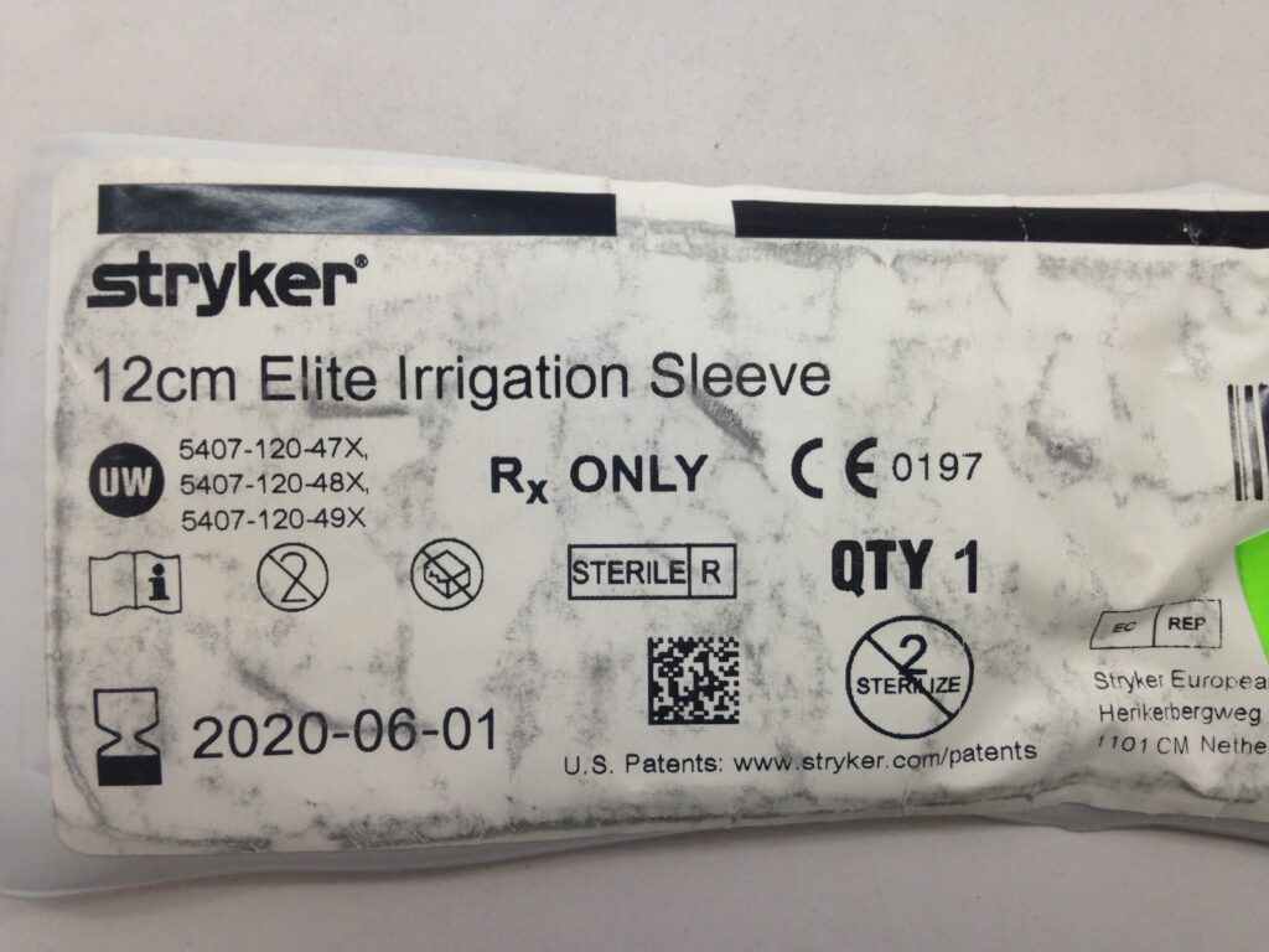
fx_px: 1210
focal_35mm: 33
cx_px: 634
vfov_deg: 42.9
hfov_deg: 55.4
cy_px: 476
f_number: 2.4
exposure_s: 1/60
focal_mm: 4.12
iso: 64
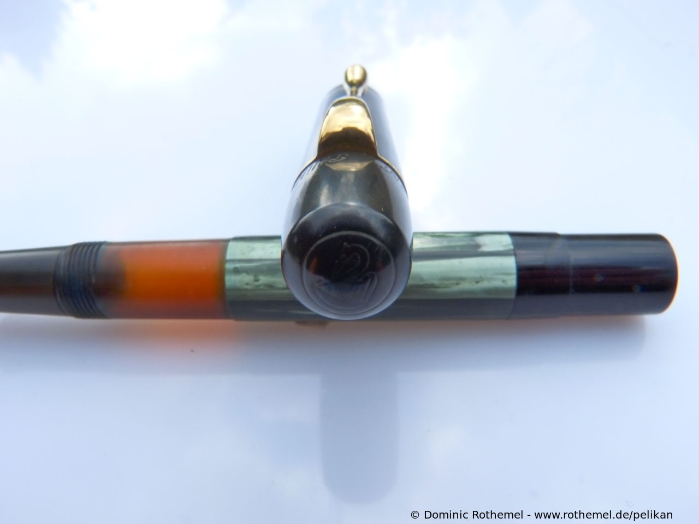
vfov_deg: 54.9
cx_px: 350
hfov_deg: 69.4
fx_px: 505
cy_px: 262
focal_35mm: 25
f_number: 8
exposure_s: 1/125
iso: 400
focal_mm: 4.5
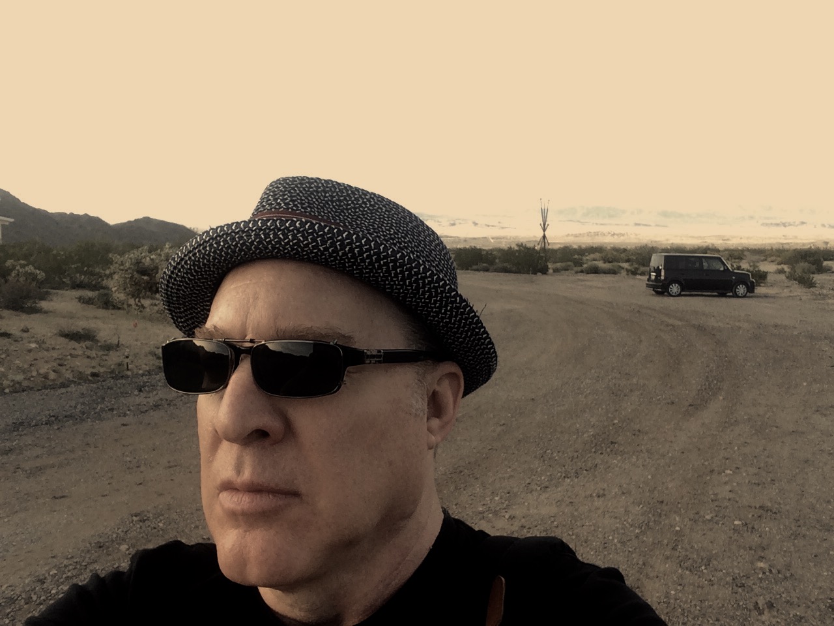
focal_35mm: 31
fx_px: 747
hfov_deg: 58.4
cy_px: 313
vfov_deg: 45.4
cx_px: 417
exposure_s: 1/180
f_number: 2.4
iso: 50
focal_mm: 2.15
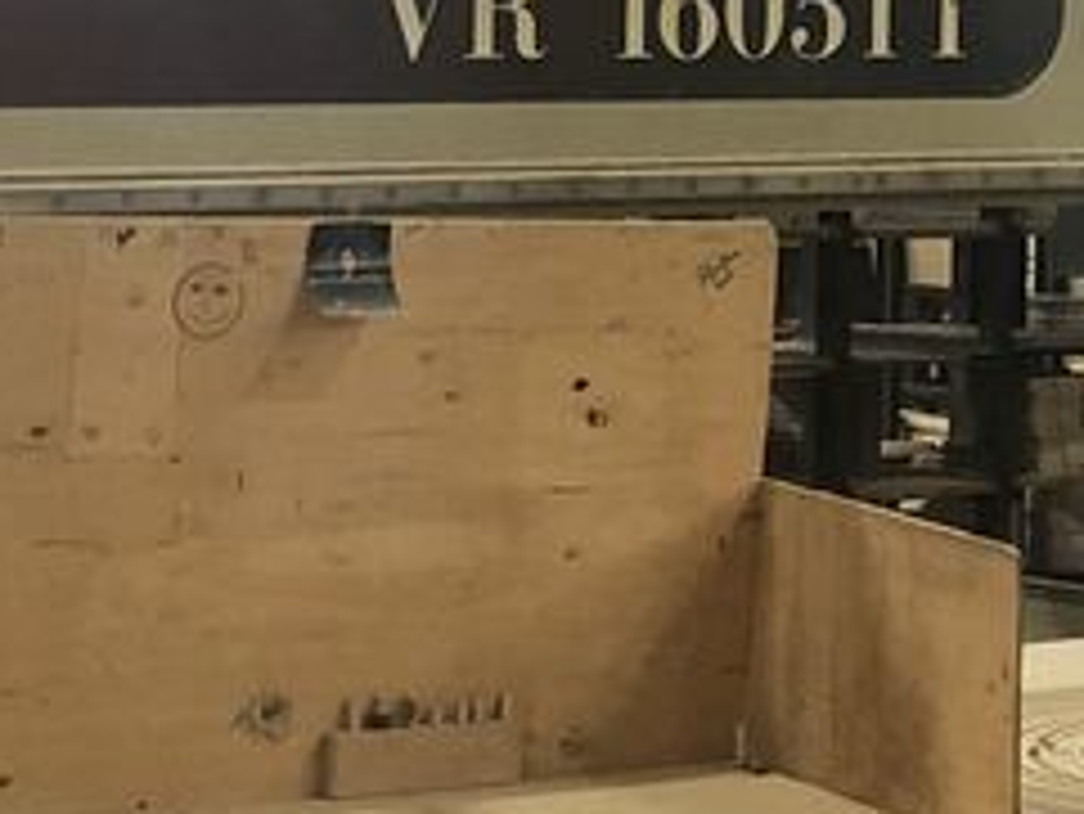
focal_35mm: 164
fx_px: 5138
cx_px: 1280
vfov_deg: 8.9
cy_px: -180
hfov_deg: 11.8
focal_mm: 4
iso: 40
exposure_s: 1/20
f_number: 1.8
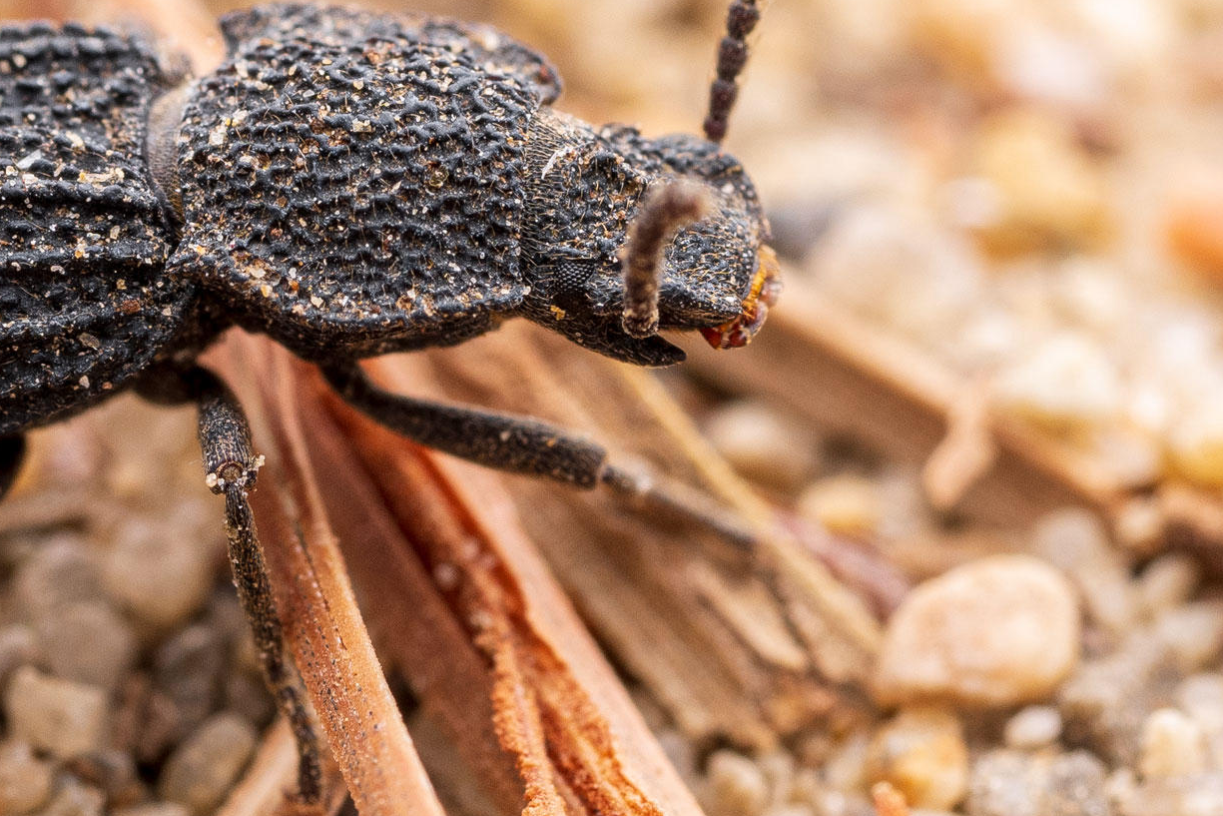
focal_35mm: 102
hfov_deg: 19.8
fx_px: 3465
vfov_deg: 13.4
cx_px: 284
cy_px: 325
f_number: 14
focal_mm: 50
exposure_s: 1/200
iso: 200
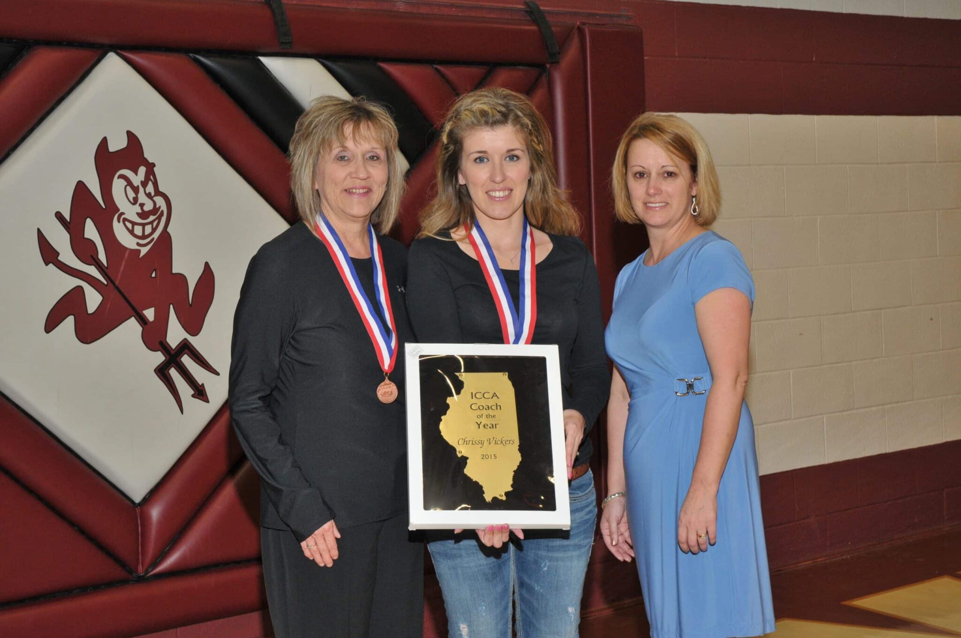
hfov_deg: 30.5
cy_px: 319
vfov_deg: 20.6
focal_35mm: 66
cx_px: 480
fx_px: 1760
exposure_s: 1/100
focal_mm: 44
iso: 400
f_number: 6.3
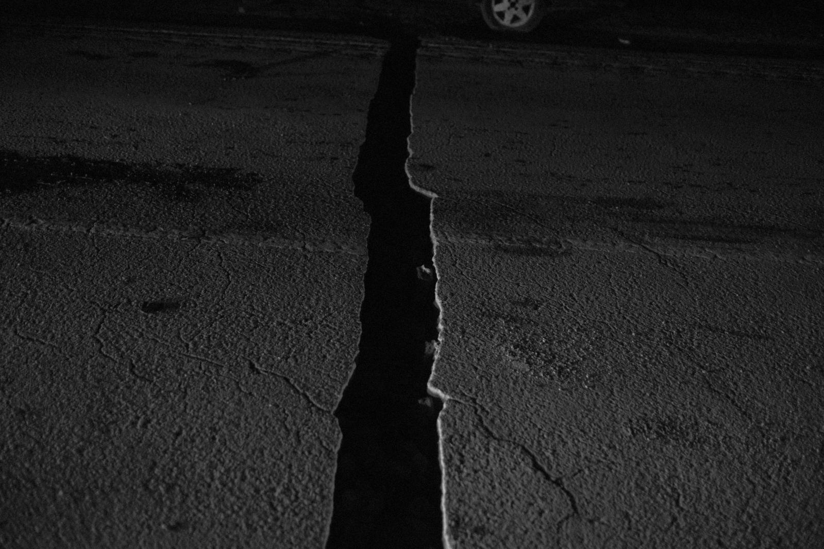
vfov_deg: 37.9
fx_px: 801
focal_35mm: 35
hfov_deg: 54.4
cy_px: 274
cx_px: 412
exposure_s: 1/250
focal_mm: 23
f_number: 1.4
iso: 800
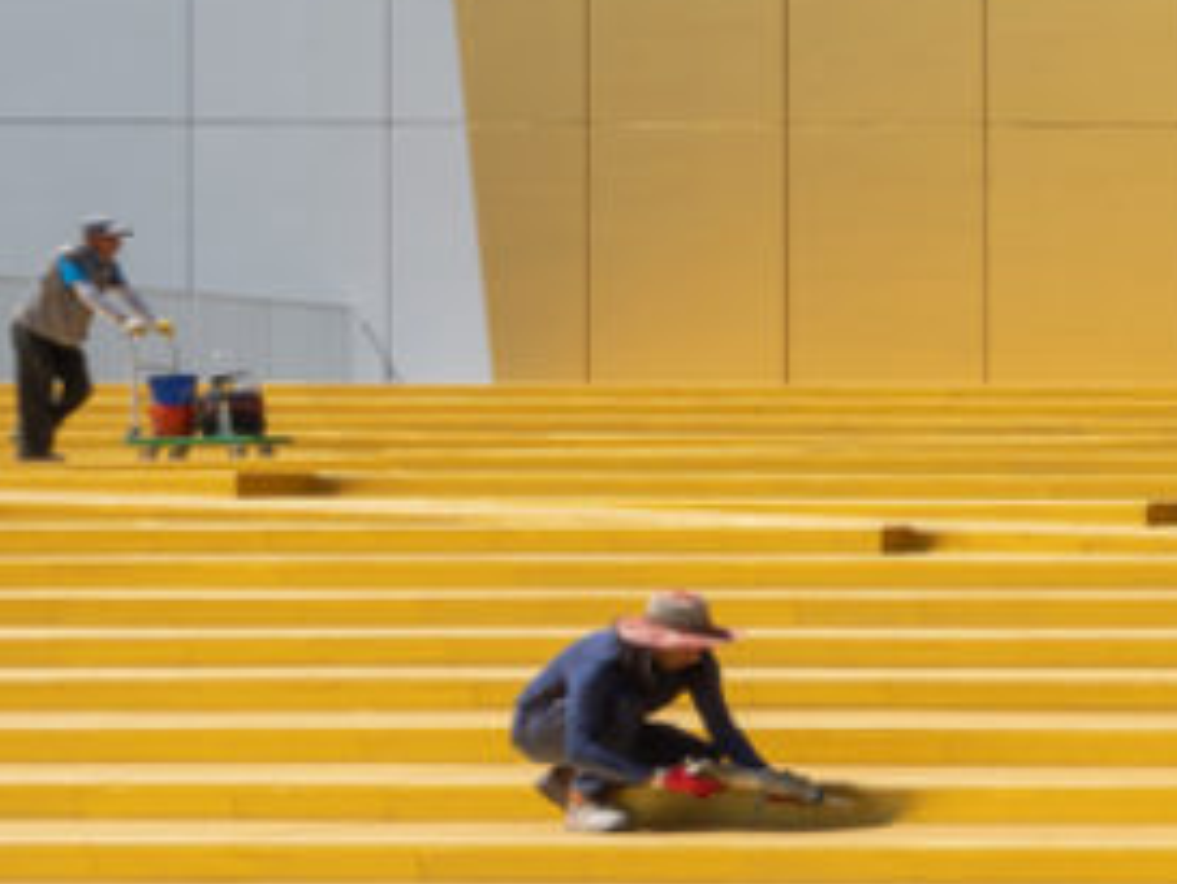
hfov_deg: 15.2
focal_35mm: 107
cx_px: 2272
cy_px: -1065
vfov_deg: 11.9
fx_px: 3640
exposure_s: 1/50
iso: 100
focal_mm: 24
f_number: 16
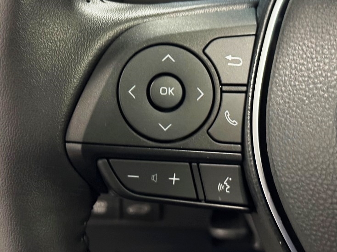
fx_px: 652
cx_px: 176
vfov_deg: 21.8
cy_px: 87
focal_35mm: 67
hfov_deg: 29.0
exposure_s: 1/24
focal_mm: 6.86
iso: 640
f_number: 1.78
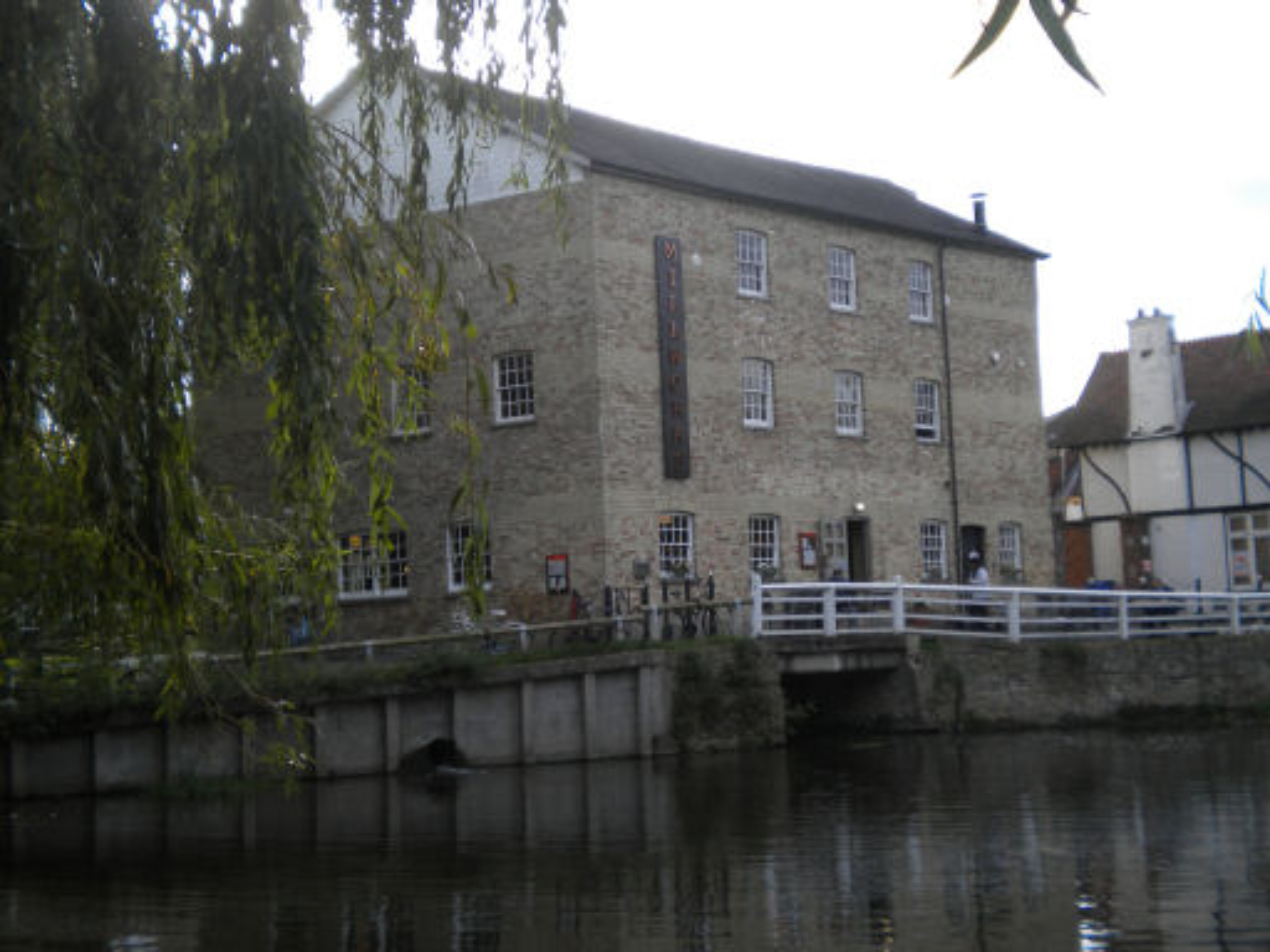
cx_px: 635
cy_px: 476
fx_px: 1908
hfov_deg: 36.8
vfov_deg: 28.0
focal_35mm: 52
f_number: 3.9
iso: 80
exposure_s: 1/306
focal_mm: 9.3
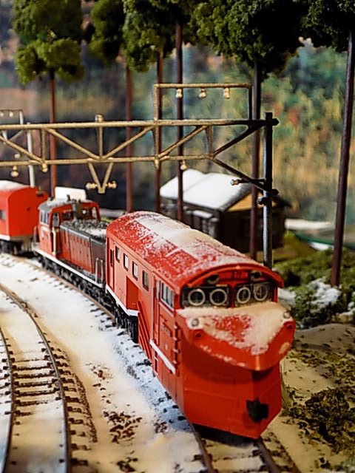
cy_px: 236
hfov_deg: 31.5
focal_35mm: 46
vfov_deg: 41.2
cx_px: 178
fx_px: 629
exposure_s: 1/40
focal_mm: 8.1
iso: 80
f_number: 3.7
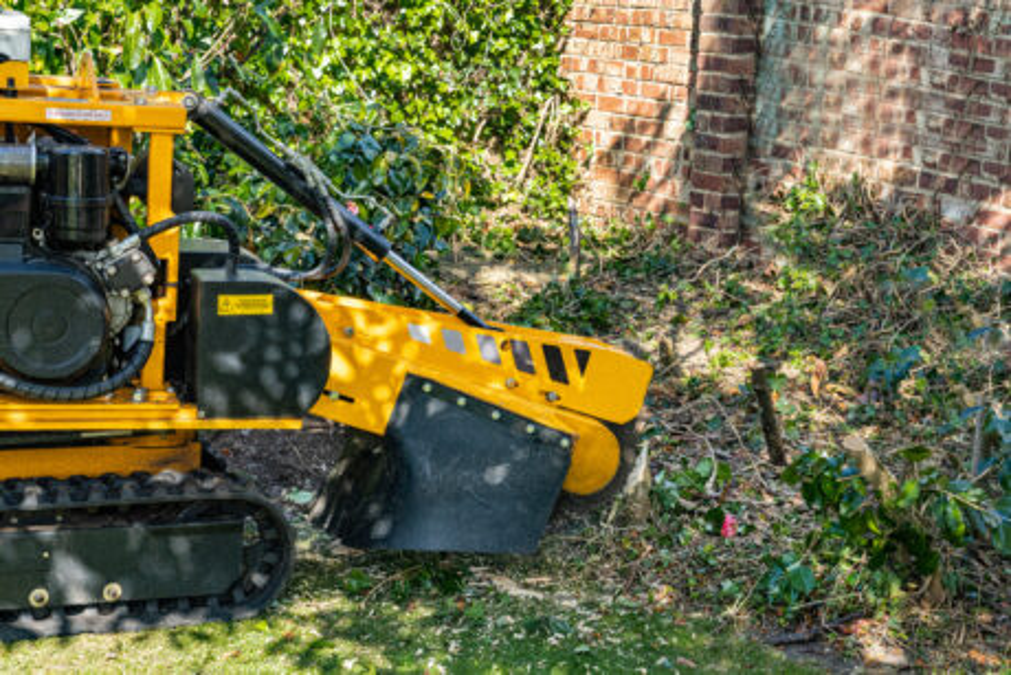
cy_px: 338
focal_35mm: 73
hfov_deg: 27.7
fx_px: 2051
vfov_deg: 18.7
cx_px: 506
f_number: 14
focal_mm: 73
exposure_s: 1/250
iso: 1600
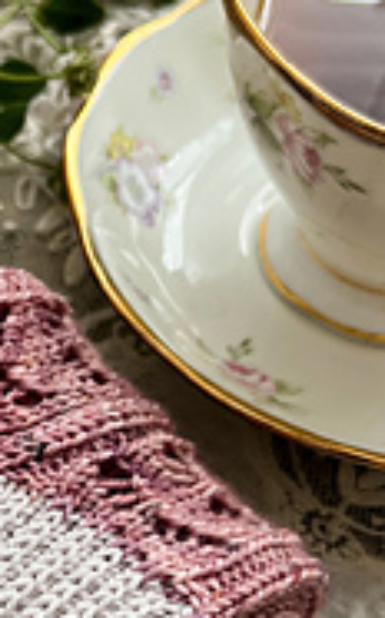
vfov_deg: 27.5
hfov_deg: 16.7
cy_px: 462
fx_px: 1244
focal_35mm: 74
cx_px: -95
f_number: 1.5
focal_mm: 5.7
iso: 400
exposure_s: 1/60
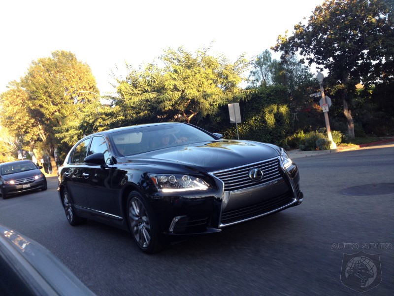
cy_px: 148
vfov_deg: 40.7
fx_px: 398
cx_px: 197
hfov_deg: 52.6
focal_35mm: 35
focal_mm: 4.28
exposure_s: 1/163
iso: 64
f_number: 2.4
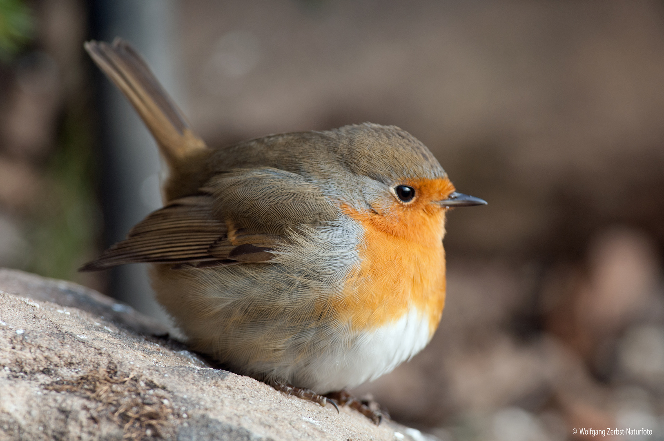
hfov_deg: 3.3
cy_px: 220
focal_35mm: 630
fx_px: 11606
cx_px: 332
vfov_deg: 2.2
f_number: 7.1
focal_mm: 420
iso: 250
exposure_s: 1/200
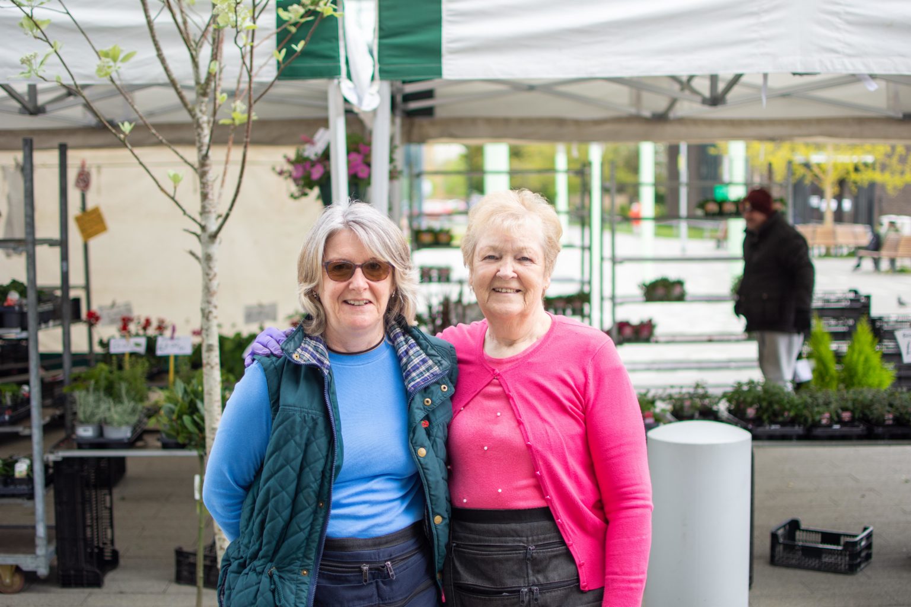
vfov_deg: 25.8
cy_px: 304
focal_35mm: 52
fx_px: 1328
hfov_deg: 37.9
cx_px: 456
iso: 100
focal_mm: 35
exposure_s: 1/800
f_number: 1.8
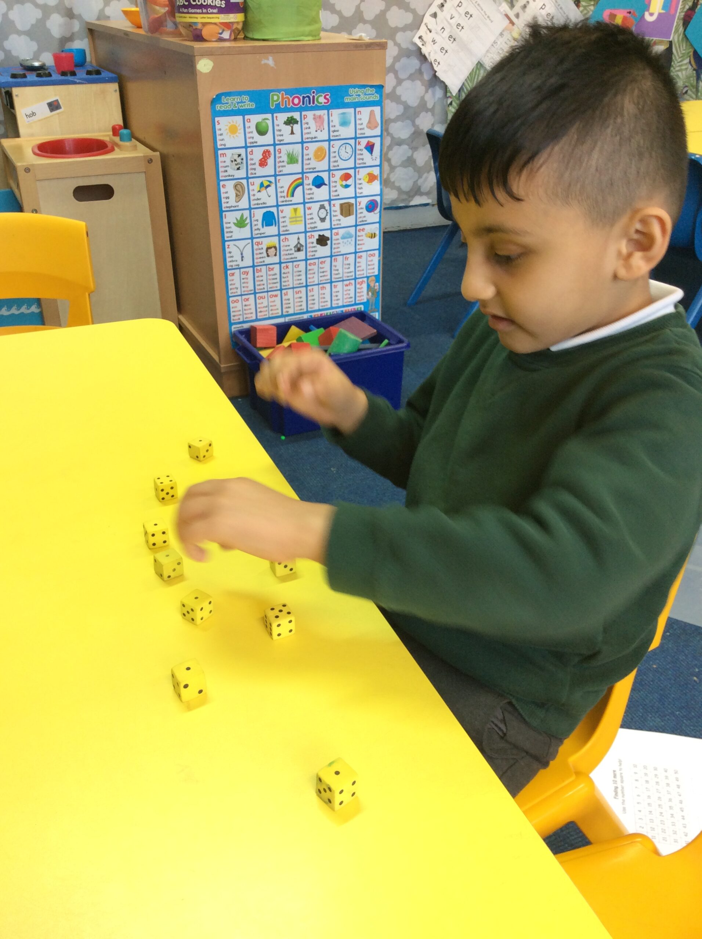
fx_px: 868
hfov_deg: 44.1
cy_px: 470
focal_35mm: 32
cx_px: 351
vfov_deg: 56.9
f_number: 2.4
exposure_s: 1/25
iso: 64
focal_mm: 3.3
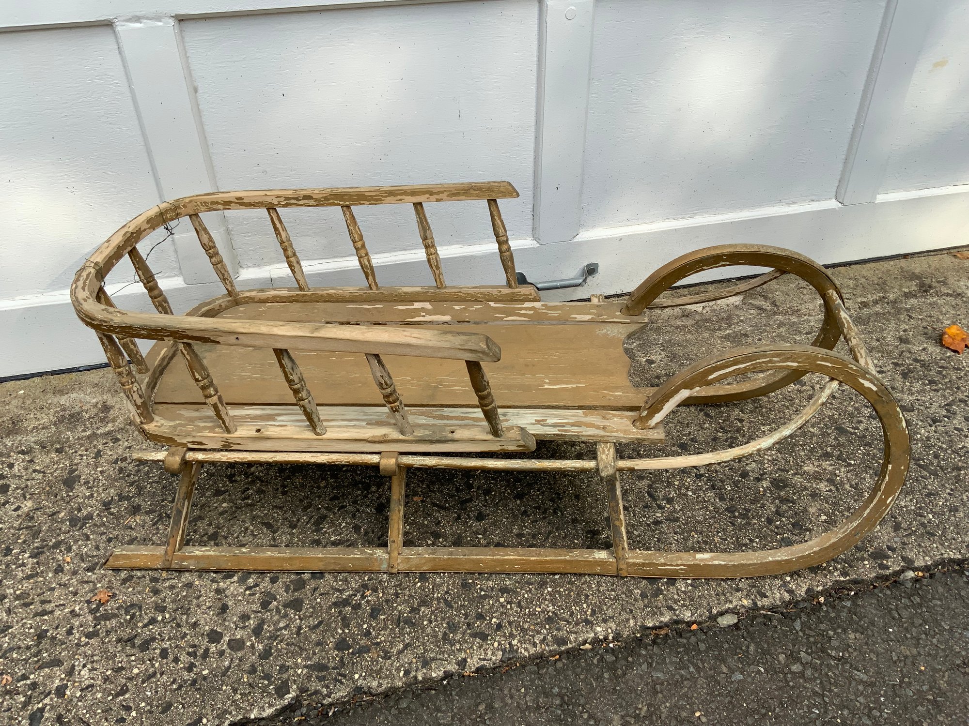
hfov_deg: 61.7
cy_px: 363
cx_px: 484
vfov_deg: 48.2
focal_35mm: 29
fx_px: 812
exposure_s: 1/248
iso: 16
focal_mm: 3
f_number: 1.8
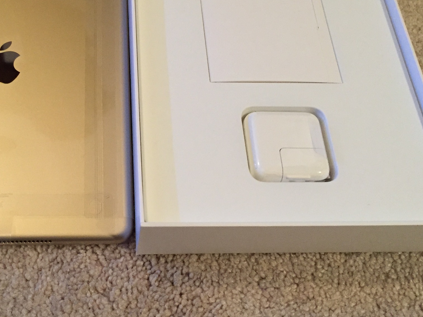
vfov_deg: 30.2
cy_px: 138
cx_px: 148
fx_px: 587
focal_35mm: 48
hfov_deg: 39.3
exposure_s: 1/20
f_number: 2.2
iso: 250
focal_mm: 4.15
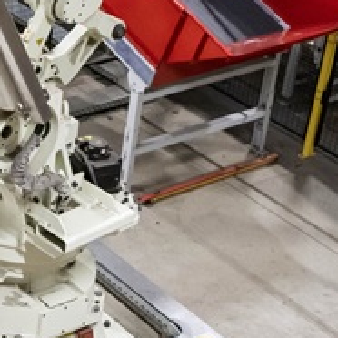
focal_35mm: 107
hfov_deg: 15.4
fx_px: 1182
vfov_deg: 16.3
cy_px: 131
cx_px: -117
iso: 2500
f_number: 5
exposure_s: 1/125
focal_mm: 24
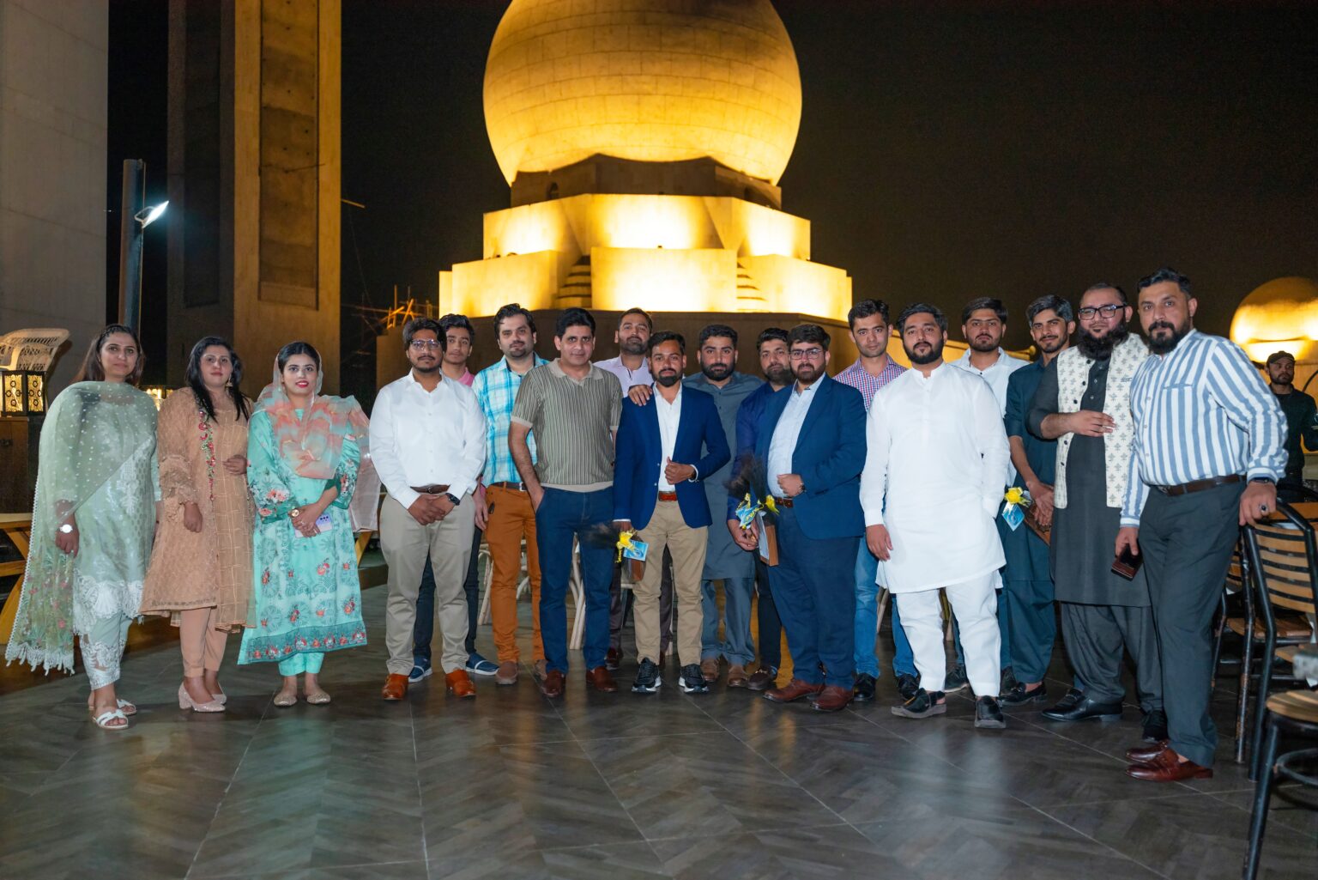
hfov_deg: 59.5
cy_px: 440
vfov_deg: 41.7
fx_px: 1154
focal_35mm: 32
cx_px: 659
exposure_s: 1/160
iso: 1000
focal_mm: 31.5
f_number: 2.8
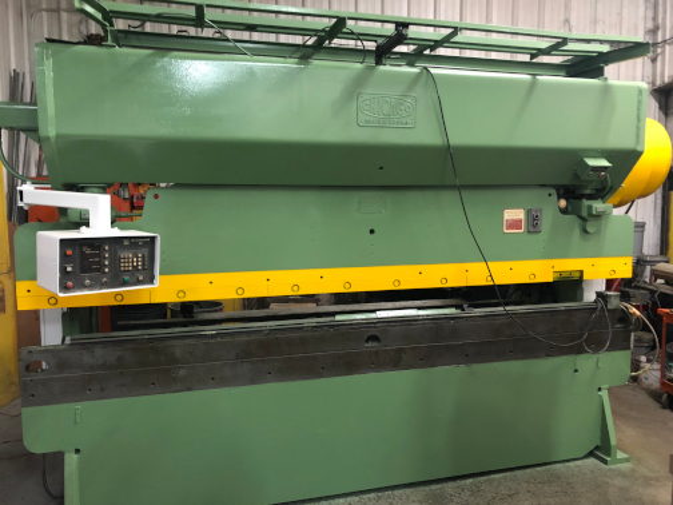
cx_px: 336
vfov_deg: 49.7
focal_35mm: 28
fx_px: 544
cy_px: 252
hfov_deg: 63.4
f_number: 1.8
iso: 80
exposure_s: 1/7
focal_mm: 3.99
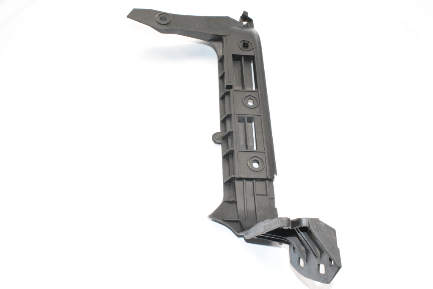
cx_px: 216
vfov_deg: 36.8
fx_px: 433
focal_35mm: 36
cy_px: 144
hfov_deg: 53.1
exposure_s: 1/200
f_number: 22
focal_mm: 24
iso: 6400
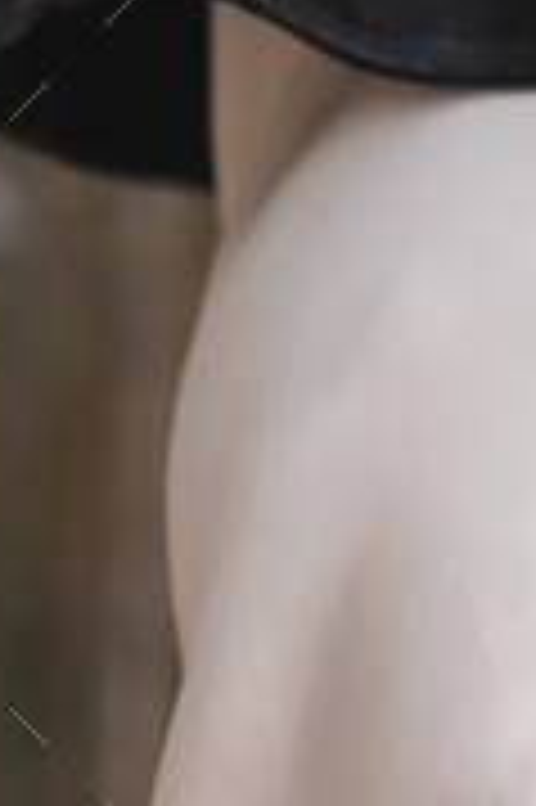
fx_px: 3871
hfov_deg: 7.6
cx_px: 1045
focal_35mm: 173
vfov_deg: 11.5
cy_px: -297
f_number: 2
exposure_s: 1/500
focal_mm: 35
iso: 100
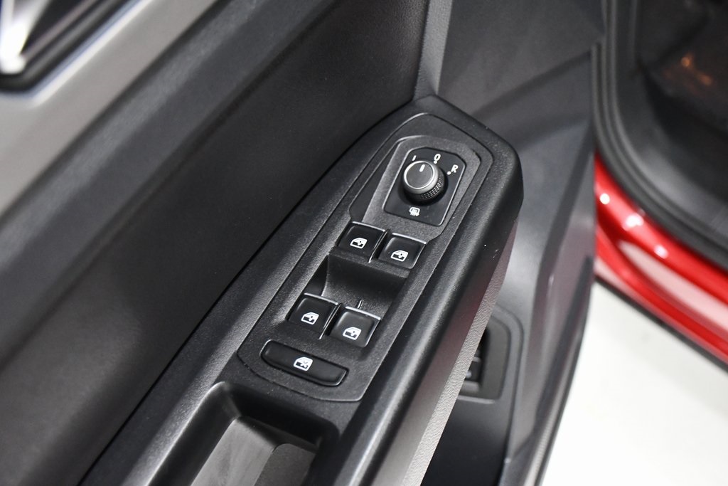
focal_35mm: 48
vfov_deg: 28.1
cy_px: 243
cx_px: 364
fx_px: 971
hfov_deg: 41.1
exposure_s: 1/60
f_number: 4
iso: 5000
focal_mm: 32
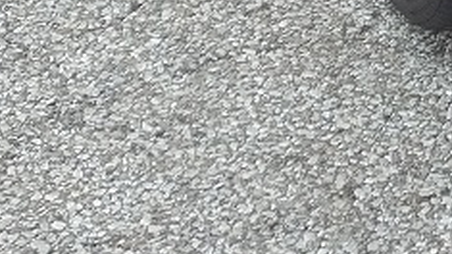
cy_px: -439
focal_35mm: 153
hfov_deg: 11.6
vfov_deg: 7.2
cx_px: 1075
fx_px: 1833
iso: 50
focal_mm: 4.75
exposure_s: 1/162
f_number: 2.2
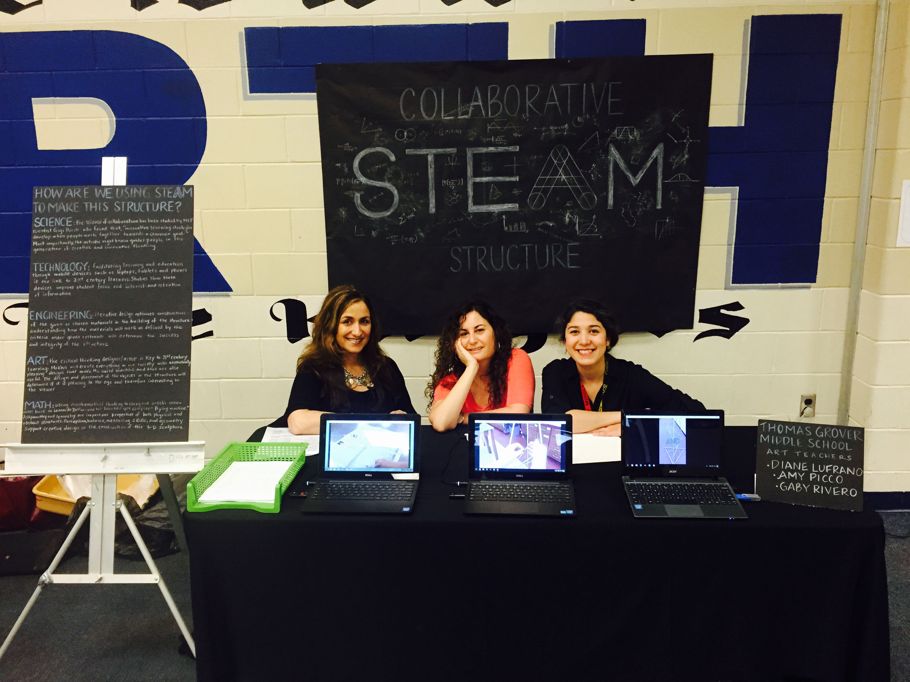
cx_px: 455
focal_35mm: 29
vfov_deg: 48.2
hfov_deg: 61.7
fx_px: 762
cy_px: 341
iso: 200
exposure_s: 1/30
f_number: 2.2
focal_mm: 4.15
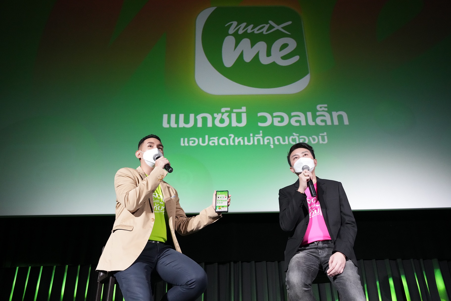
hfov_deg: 61.9
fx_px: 376
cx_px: 226
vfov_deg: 43.6
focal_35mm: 30
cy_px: 150
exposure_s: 1/125
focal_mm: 30
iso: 5000
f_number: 5.6
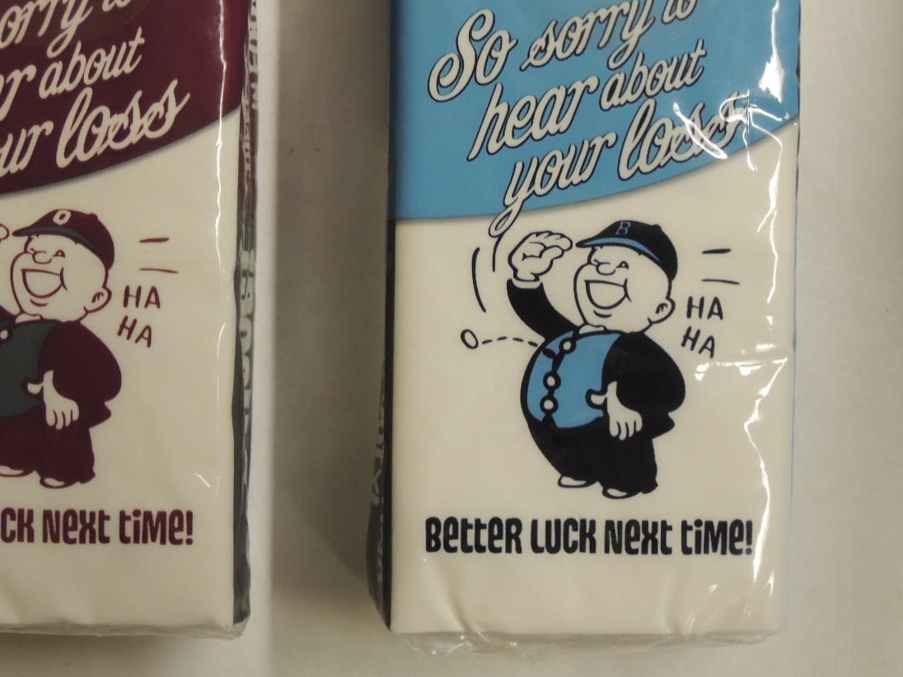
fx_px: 1904
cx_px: 324
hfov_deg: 26.6
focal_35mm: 73
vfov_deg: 20.1
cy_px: 222
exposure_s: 1/30
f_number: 3.7
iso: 400
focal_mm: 9
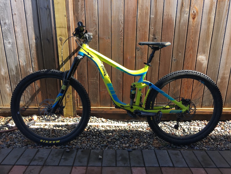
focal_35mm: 29
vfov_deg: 48.2
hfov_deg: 61.7
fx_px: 194
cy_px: 87
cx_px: 116
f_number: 2.2
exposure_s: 1/348
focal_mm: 4.15
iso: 25
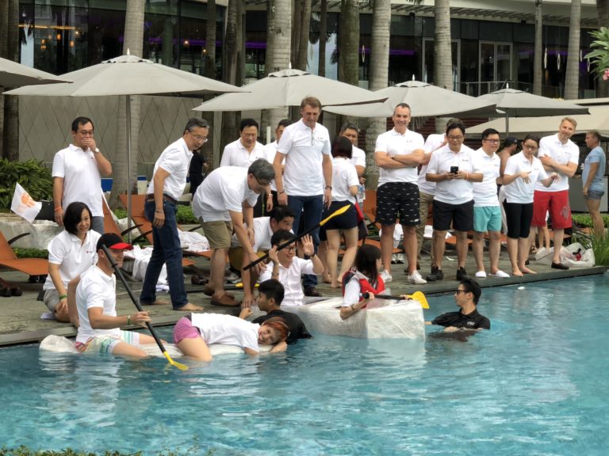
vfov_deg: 28.0
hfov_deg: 36.8
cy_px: 228
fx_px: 915
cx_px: 304
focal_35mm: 52
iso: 40
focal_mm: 6
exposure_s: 1/60
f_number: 2.4
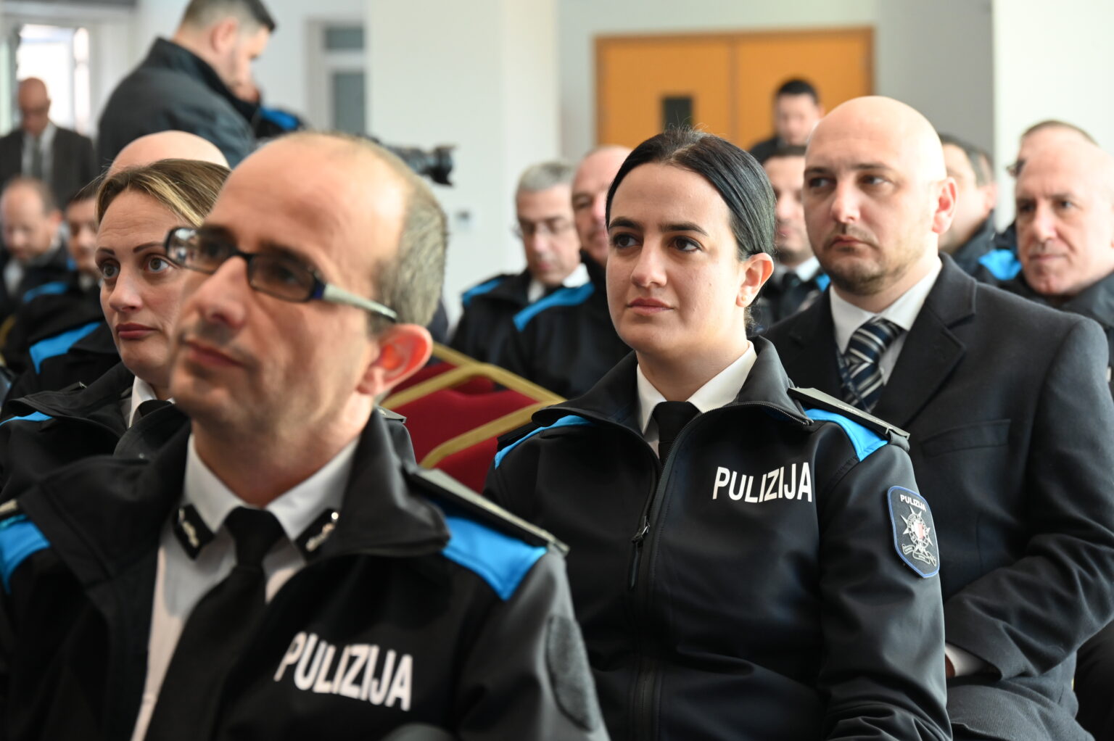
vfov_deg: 13.0
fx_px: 3247
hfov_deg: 19.5
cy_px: 370
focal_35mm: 105
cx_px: 557
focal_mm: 105
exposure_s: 1/125
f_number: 6.3
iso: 2200
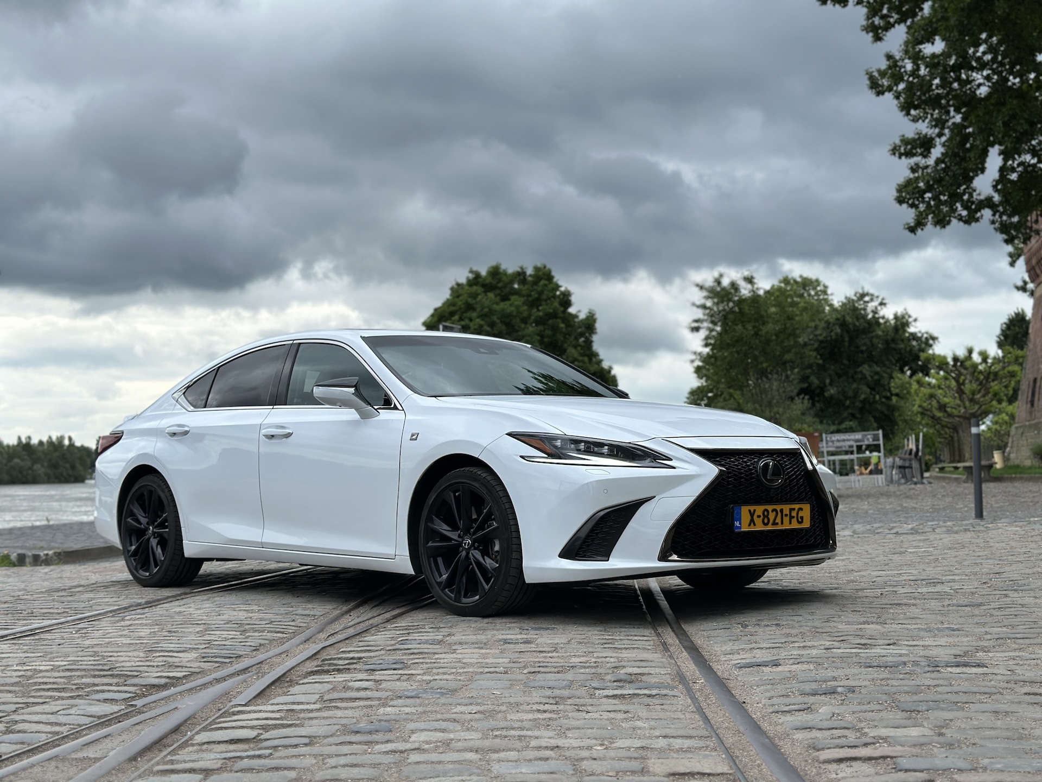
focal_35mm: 48
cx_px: 521
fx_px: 1445
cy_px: 391
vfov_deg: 30.3
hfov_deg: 39.7
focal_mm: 6.86
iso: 100
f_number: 1.78
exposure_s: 1/3597
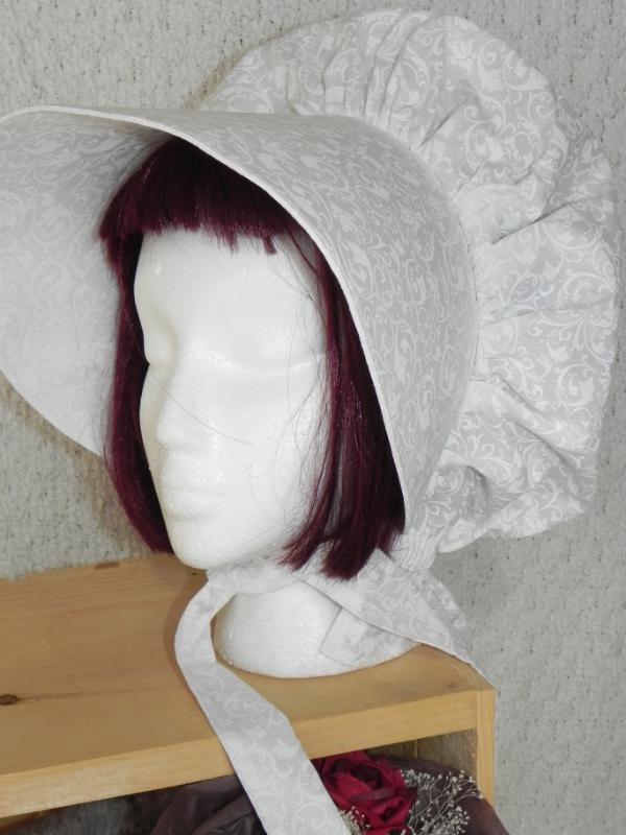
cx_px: 313
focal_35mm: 52
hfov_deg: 28.0
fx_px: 1254
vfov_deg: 36.8
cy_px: 418
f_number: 4.5
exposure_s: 1/158
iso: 160
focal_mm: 9.2
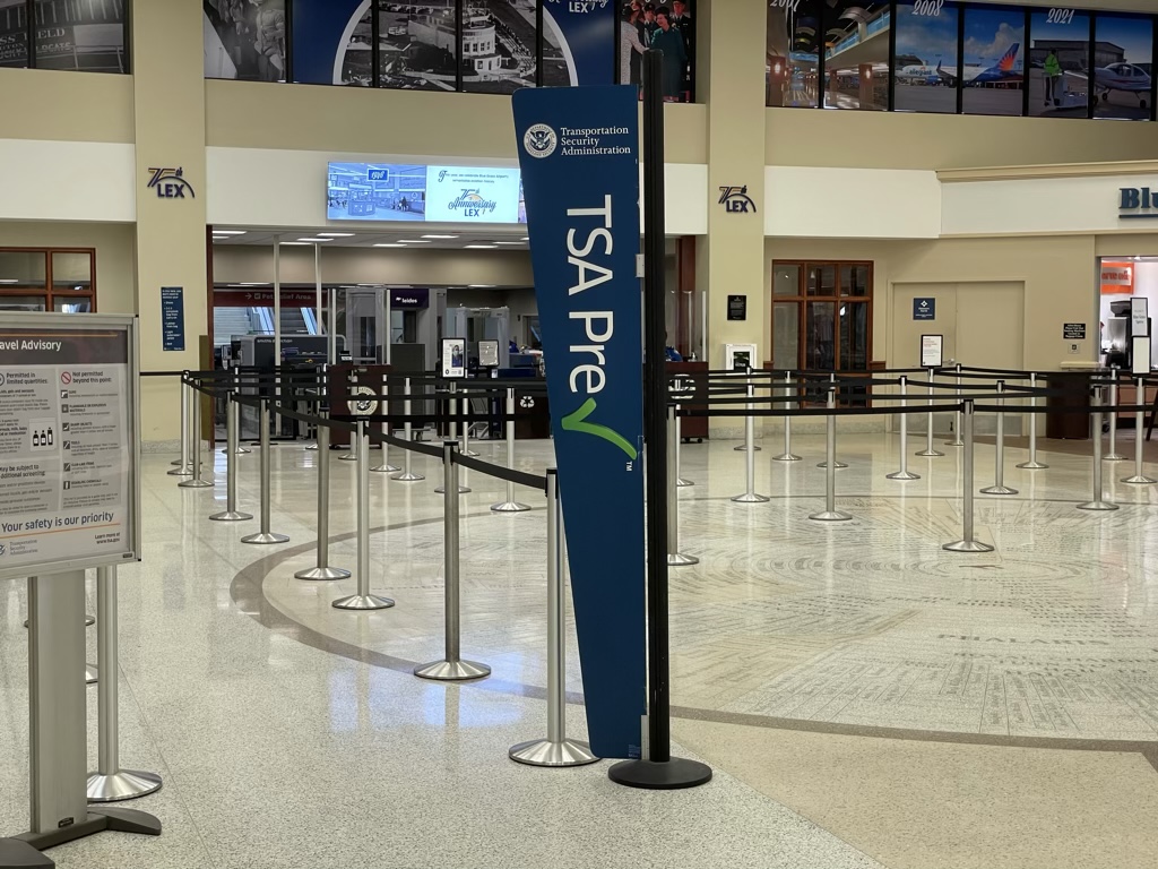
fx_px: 1740
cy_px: 434
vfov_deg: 28.0
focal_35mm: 52
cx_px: 579
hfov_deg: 36.8
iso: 125
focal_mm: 6
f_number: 2
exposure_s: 1/60
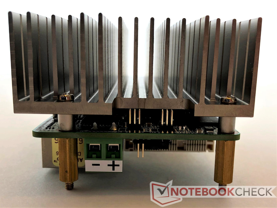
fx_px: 224
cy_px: 104
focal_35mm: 28
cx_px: 138
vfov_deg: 49.7
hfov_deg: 63.4
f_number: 1.8
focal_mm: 3.99
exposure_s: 1/271
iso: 20
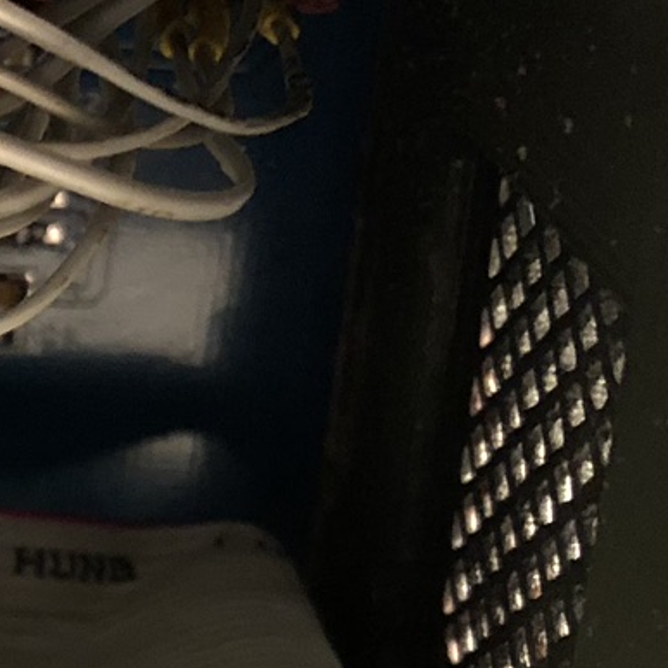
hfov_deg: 12.1
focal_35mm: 131
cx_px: -602
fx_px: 2860
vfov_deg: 13.1
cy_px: 718
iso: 80
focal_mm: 3.99
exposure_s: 1/7
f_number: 1.8
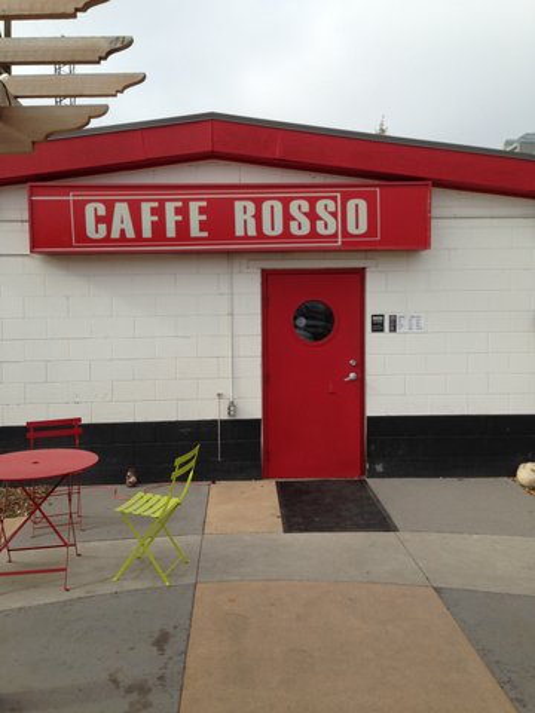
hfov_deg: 42.9
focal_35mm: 33
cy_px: 356
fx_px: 680
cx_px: 268
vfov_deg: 55.4
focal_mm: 4.12
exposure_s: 1/1178
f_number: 2.4
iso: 50
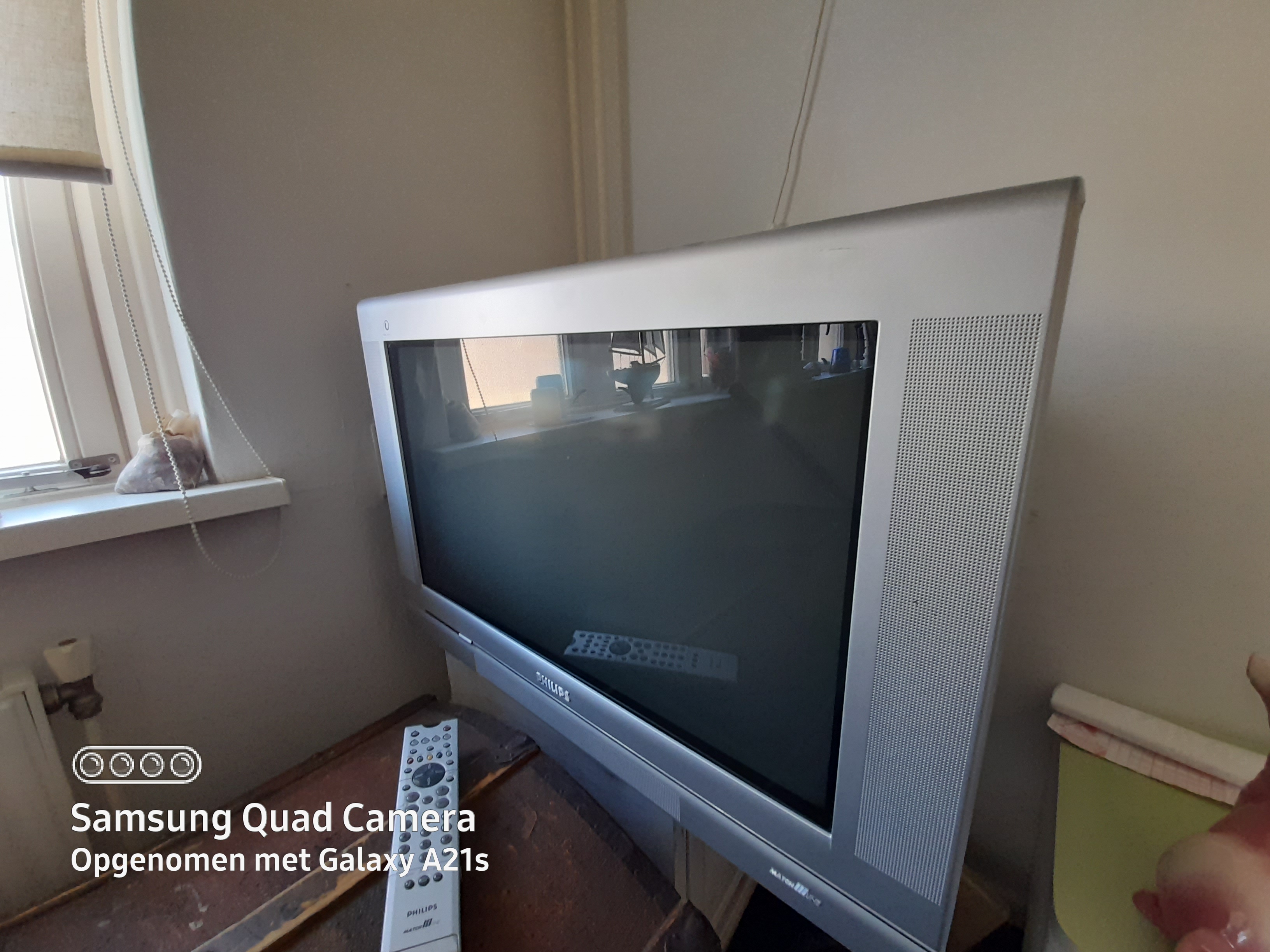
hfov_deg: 106.2
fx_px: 477
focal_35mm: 13
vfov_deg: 89.9
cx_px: 635
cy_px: 476
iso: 160
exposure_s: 1/50
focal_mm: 1.42
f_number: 2.2
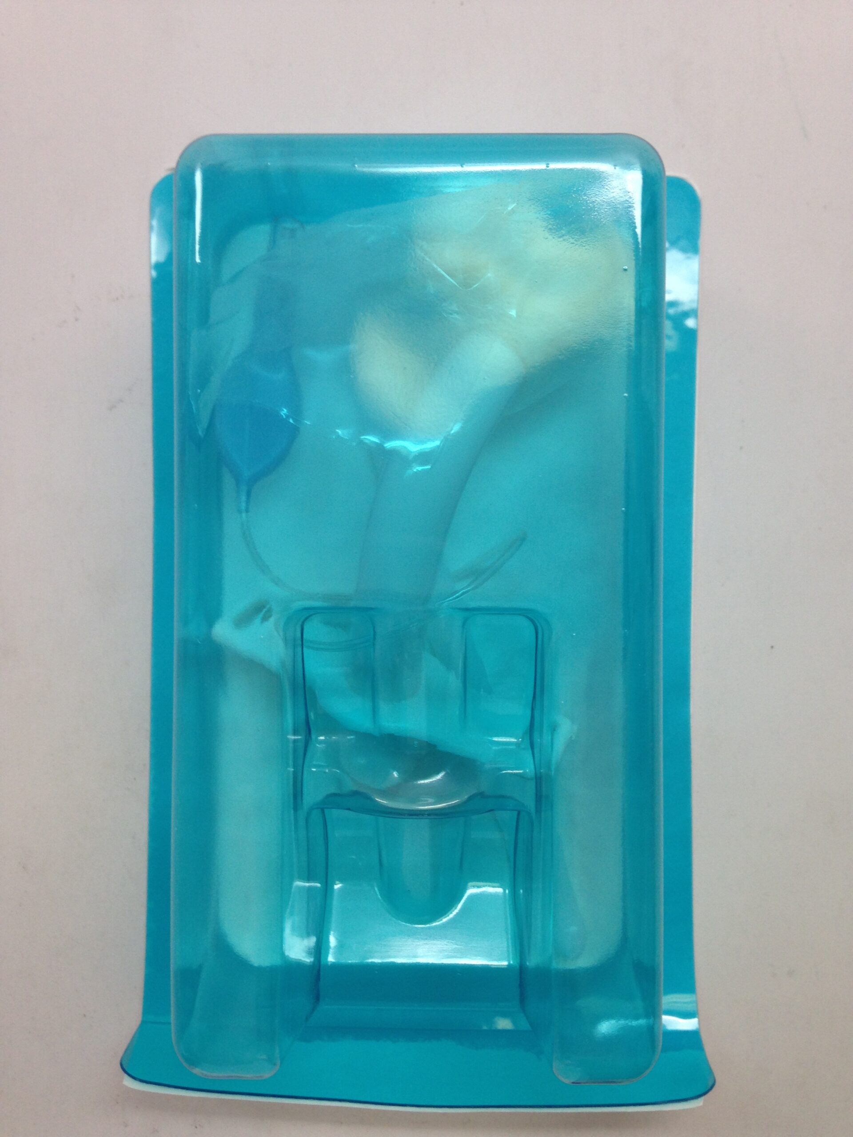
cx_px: 426
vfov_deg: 55.4
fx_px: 1084
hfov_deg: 42.9
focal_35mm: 33
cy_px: 568
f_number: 2.4
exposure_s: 1/60
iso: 64
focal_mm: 4.12
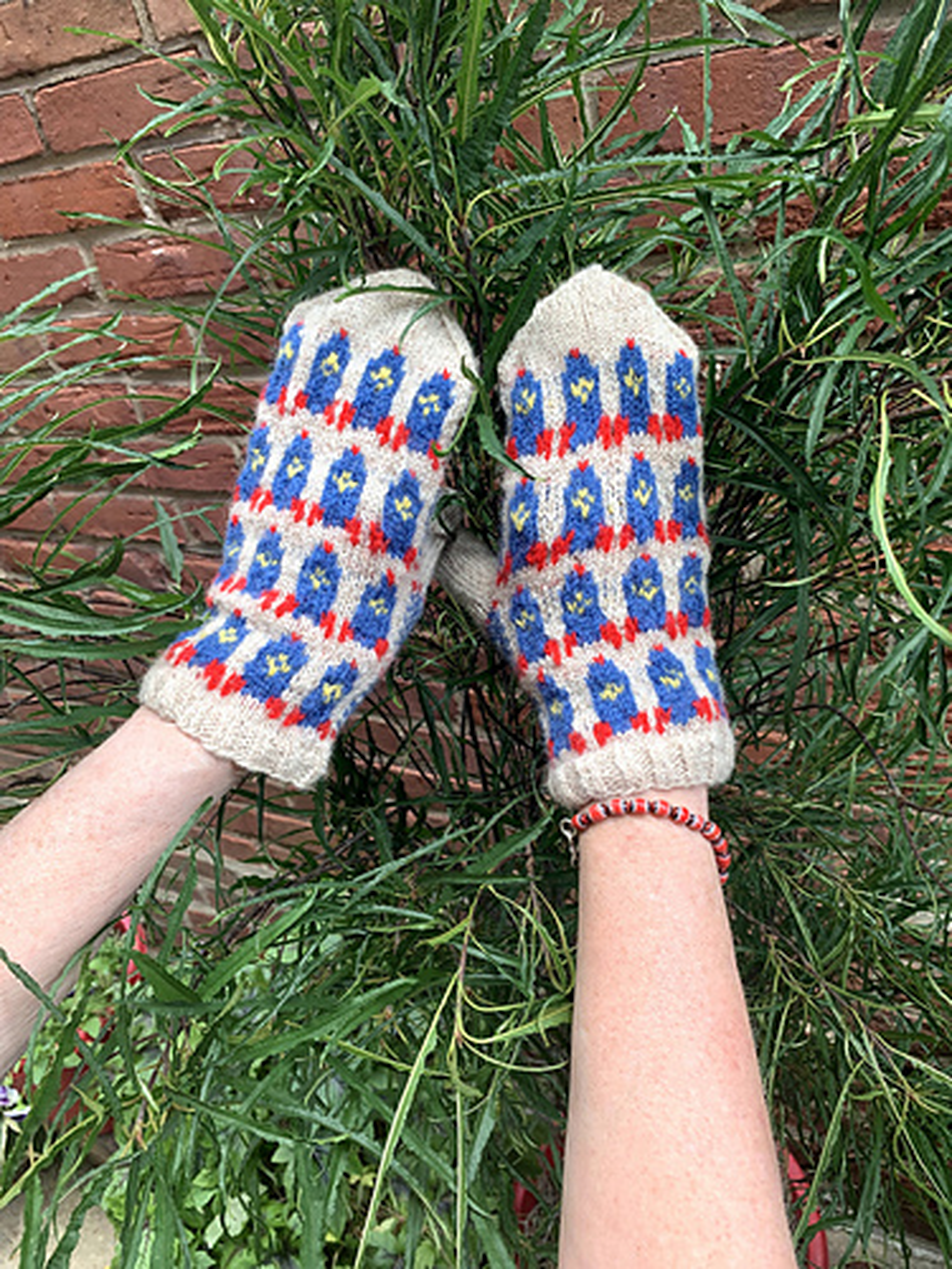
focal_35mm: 26
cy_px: 634
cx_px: 476
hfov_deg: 53.1
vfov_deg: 67.3
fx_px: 953
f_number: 1.8
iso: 32
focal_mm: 4.25
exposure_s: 1/121
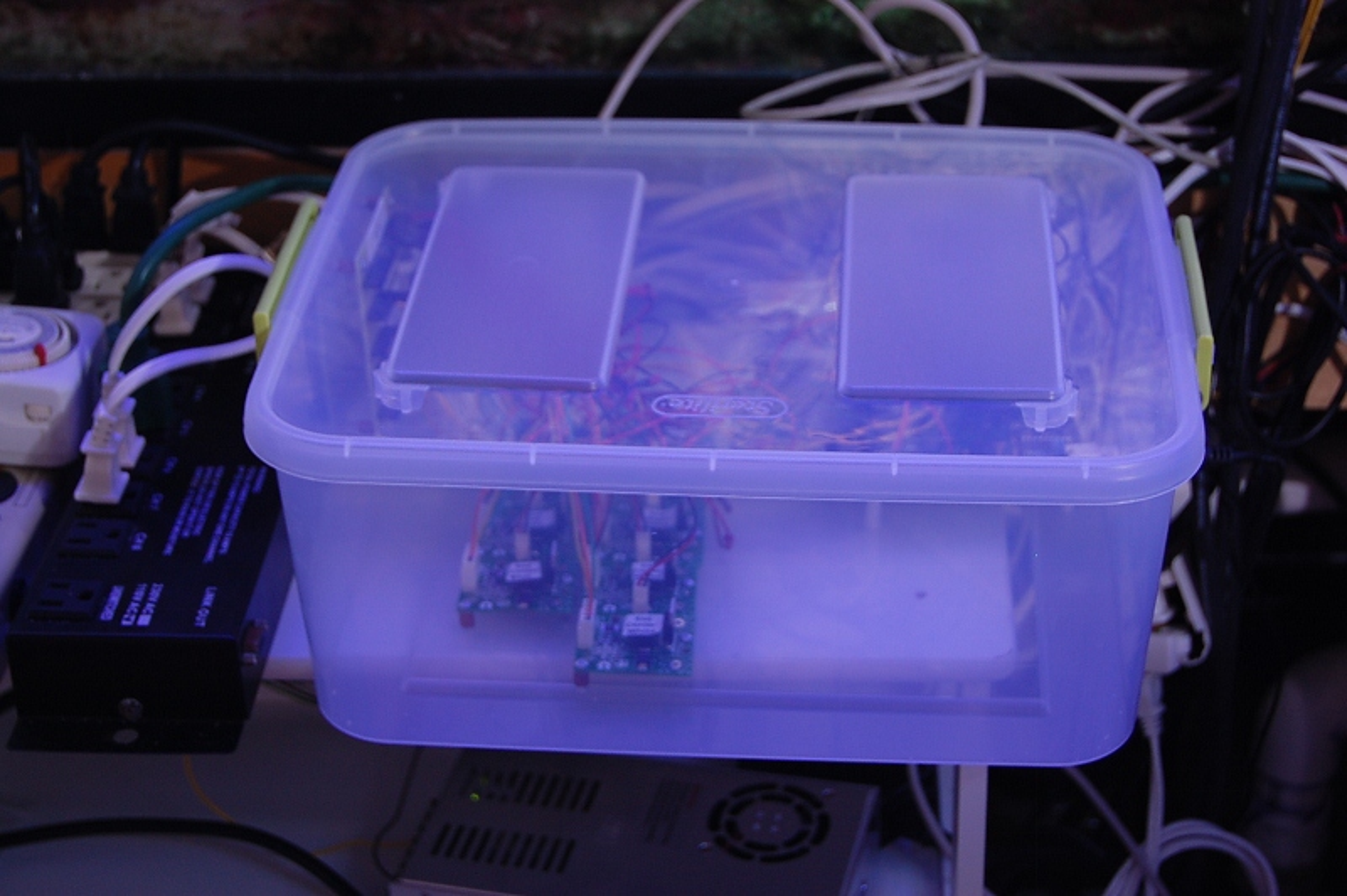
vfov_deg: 18.9
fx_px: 2692
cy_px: 448
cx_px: 674
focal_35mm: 72
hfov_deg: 28.1
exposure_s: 1/80
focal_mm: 48
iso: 400
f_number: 5.6
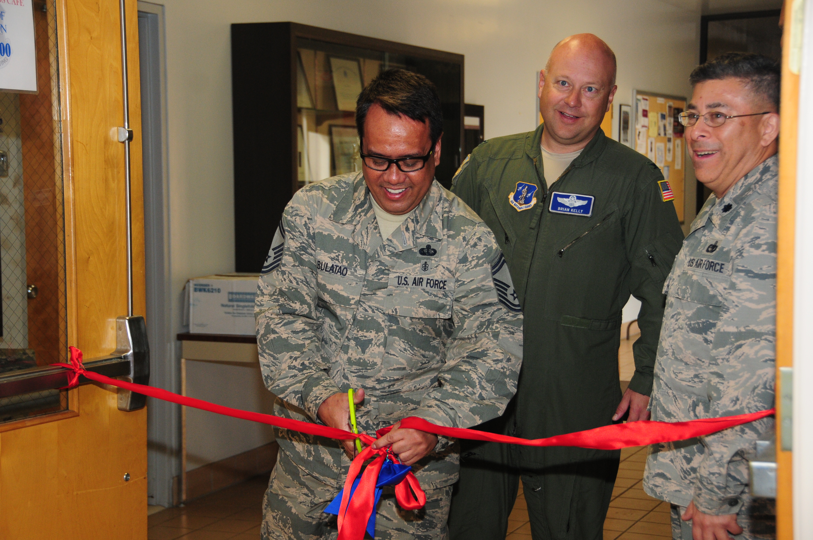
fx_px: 1489
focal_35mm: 66
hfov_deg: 30.5
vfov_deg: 20.6
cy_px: 270
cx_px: 406
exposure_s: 1/100
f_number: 4.5
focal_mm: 44
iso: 640
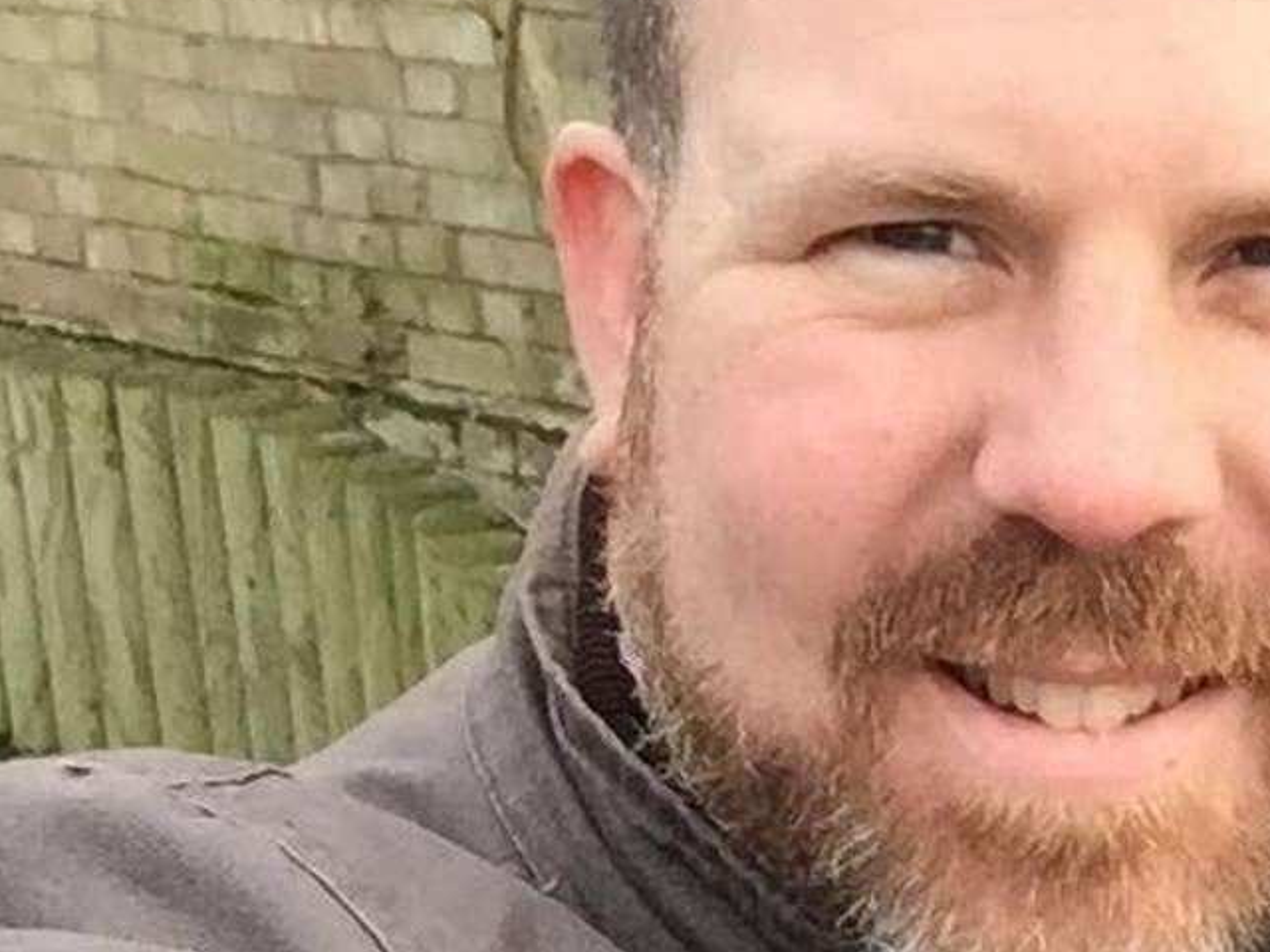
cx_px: 1665
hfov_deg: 19.4
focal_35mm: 93
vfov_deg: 15.8
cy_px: 668
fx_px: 3412
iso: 32
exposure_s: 1/240
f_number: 2.2
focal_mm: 2.65
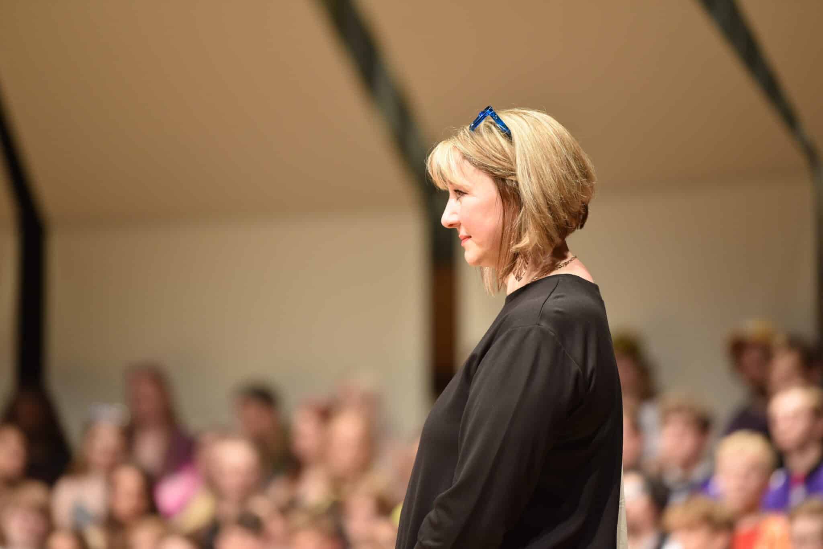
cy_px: 274
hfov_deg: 10.3
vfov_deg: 6.9
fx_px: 4574
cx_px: 412
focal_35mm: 200
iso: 800
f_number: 3.2
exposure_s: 1/160
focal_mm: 200
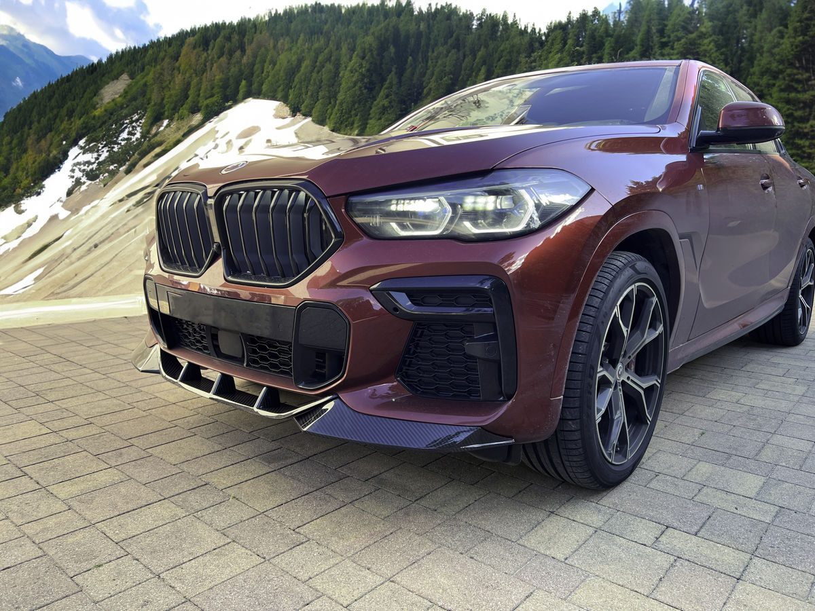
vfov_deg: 53.1
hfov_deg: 67.3
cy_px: 306
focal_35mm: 26
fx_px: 612
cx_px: 408
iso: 50
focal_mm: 5.7
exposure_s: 1/244
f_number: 1.5
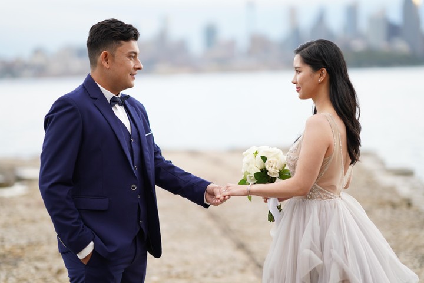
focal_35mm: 85
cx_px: 212
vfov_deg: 16.1
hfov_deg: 23.9
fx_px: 1001
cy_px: 142
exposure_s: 1/500
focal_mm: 85
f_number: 1.4
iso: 125
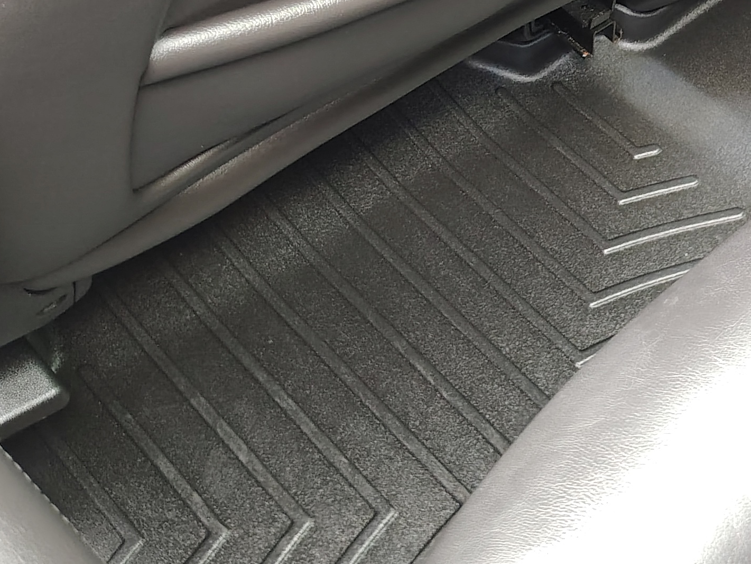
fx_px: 1497
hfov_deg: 26.0
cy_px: -44
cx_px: 823
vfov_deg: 20.4
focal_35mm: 69
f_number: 1.8
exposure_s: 1/40
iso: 1650
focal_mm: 5.56
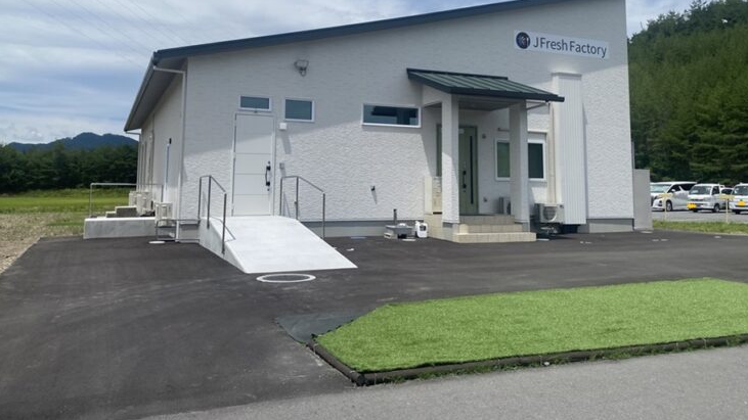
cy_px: 124
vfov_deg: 37.2
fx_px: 615
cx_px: 376
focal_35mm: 31
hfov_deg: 62.6
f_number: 1.8
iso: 32
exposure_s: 1/5495
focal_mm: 4.25
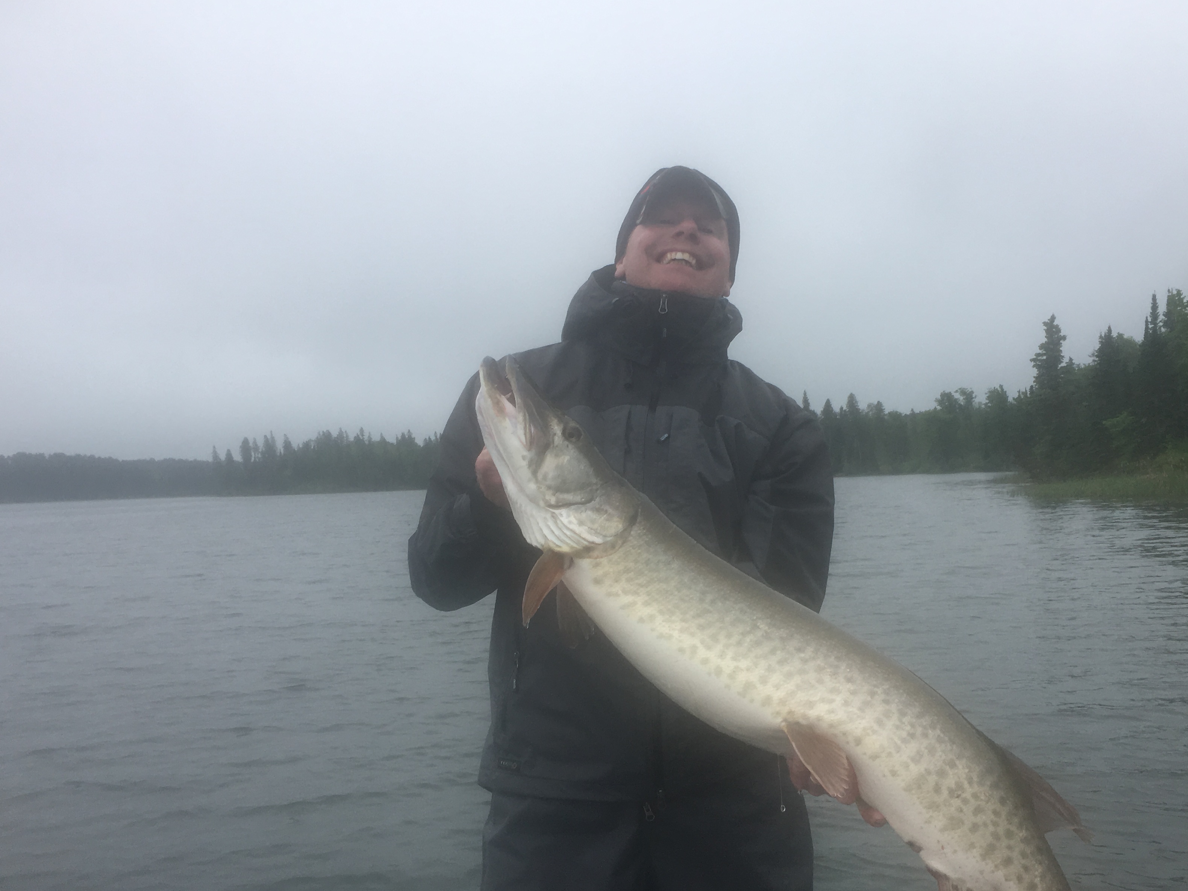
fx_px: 1270
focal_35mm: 37
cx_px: 656
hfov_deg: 50.1
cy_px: 548
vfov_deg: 38.5
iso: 25
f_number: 2.2
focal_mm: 4.15
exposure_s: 1/450
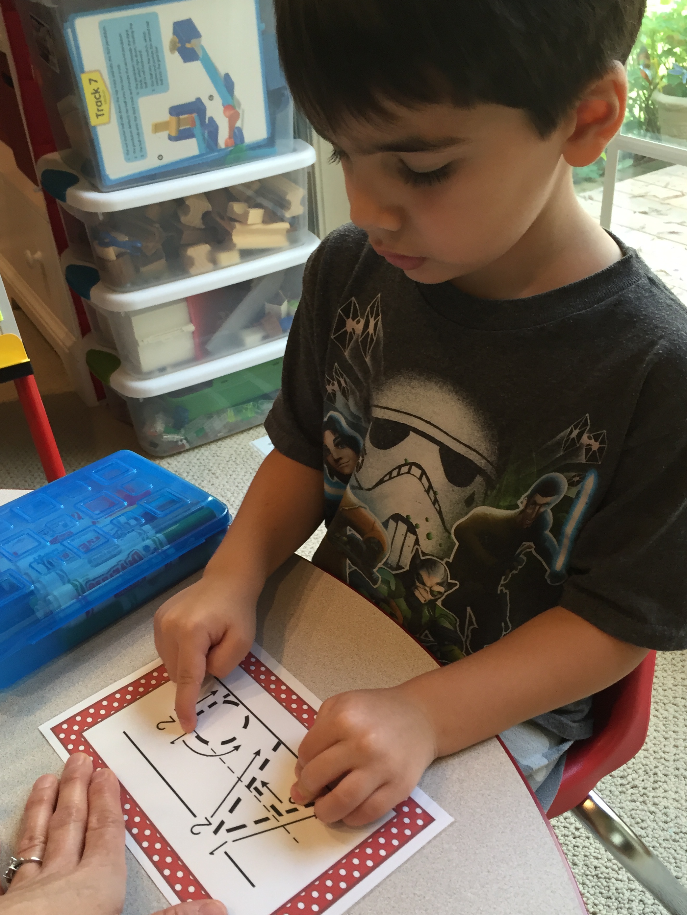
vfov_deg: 53.9
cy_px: 485
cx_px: 341
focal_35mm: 34
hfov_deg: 41.8
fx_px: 900
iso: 80
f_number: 2.2
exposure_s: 1/30
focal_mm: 4.15
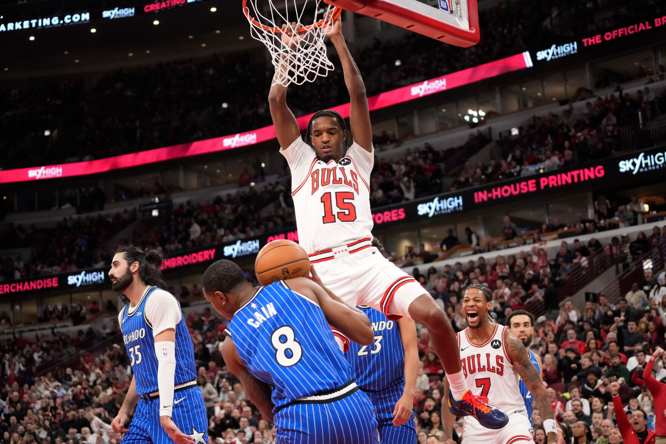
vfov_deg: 19.5
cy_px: 222
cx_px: 333
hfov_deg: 28.8
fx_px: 1295
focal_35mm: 70
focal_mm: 70
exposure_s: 1/1250
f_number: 4
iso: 5000
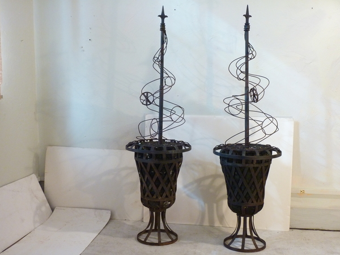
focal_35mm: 42
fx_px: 413
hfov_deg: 44.8
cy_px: 128
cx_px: 170
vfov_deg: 34.3
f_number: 3.7
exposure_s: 1/25
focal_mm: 6.9
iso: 400
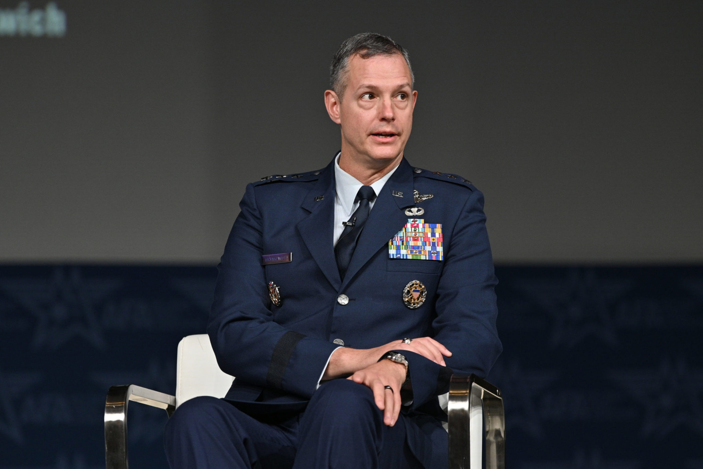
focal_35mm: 202
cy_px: 234
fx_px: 3955
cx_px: 352
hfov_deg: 10.2
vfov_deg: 6.8
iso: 800
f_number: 2.8
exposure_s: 1/320
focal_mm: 135
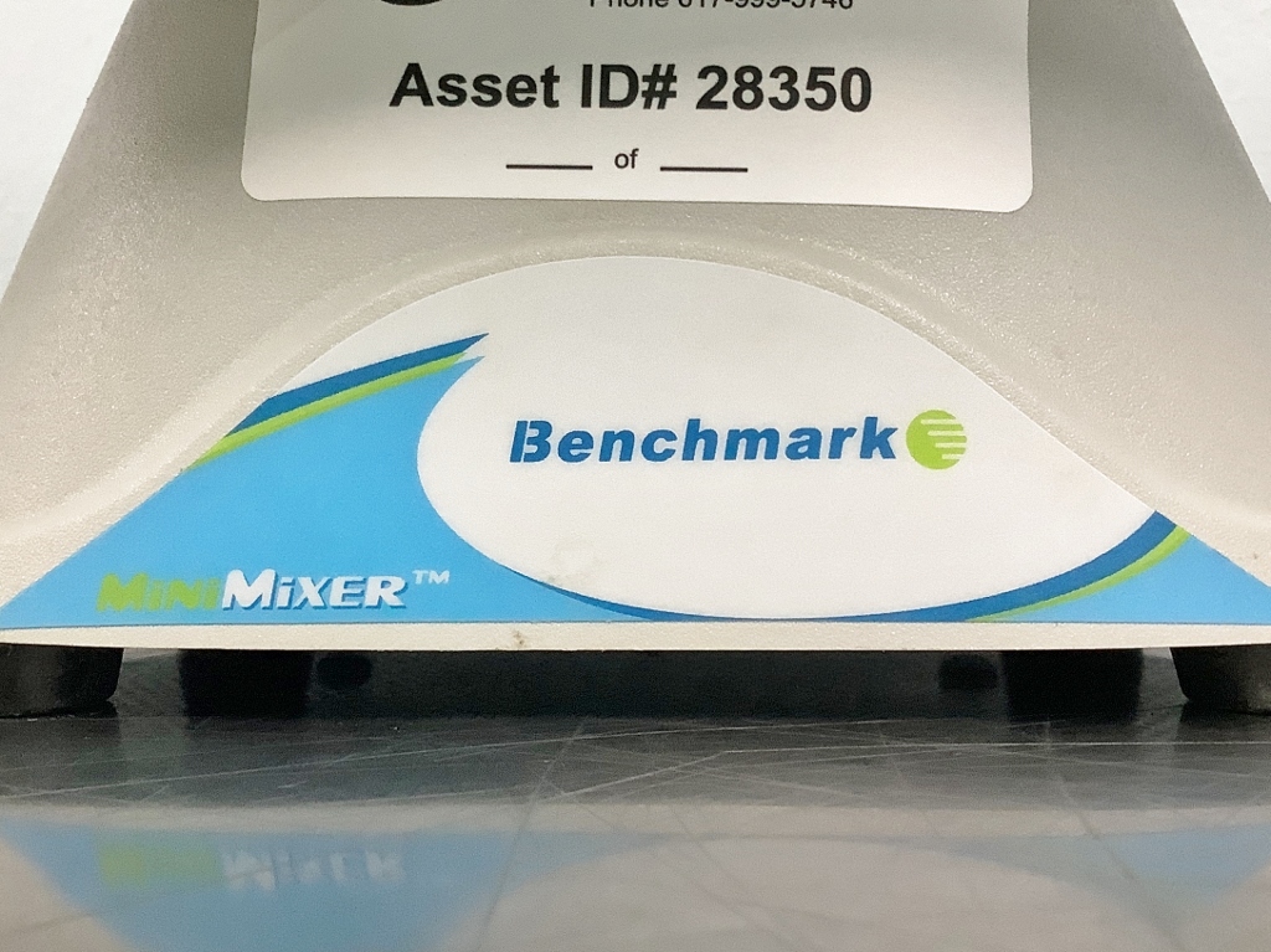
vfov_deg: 45.4
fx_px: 1138
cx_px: 636
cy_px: 476
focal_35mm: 31
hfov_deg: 58.4
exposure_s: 1/60
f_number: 2.4
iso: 160
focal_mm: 3.3
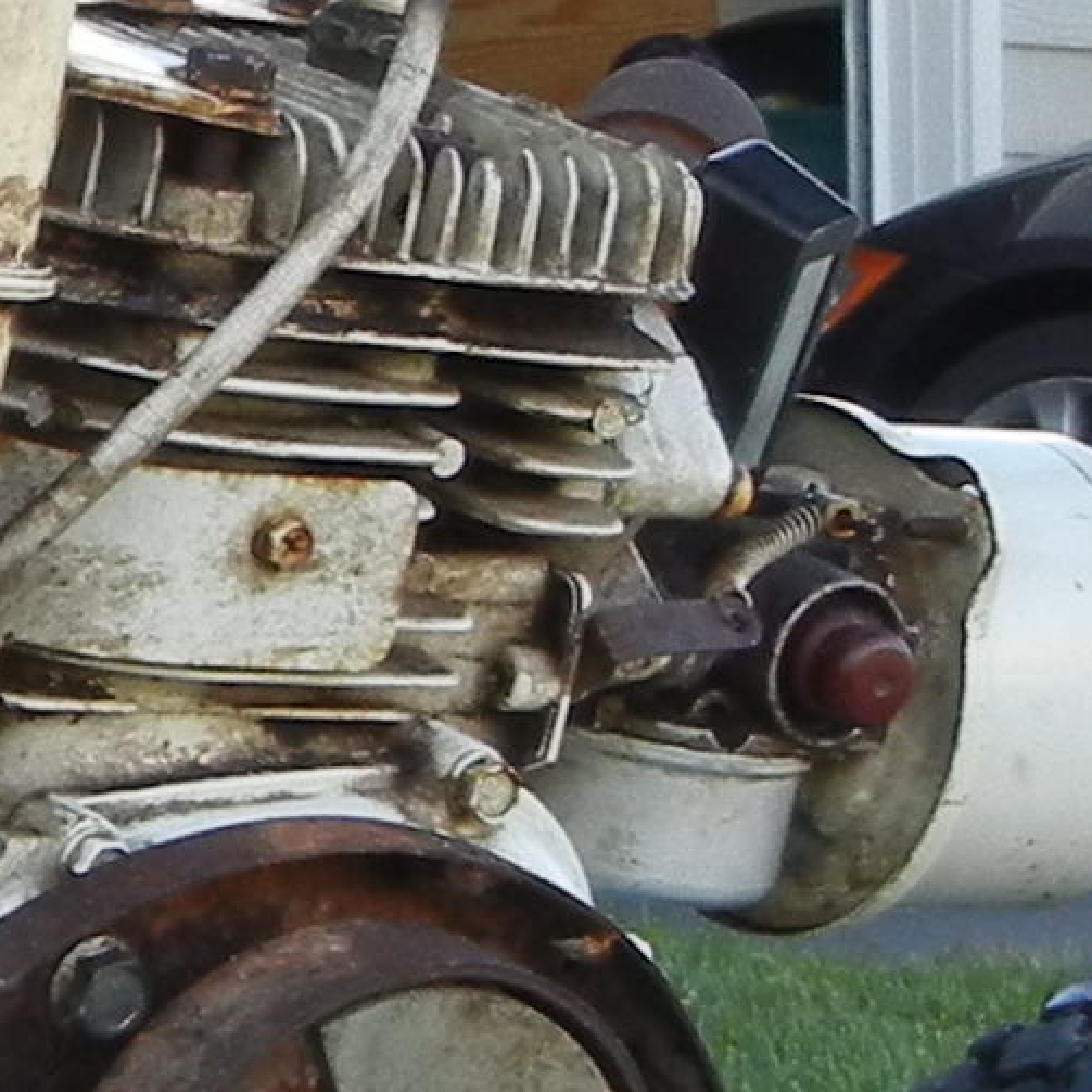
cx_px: -858
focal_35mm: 211
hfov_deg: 8.0
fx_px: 7531
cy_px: 562
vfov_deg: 8.3
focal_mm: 5.4
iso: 160
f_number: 3.5
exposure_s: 1/174
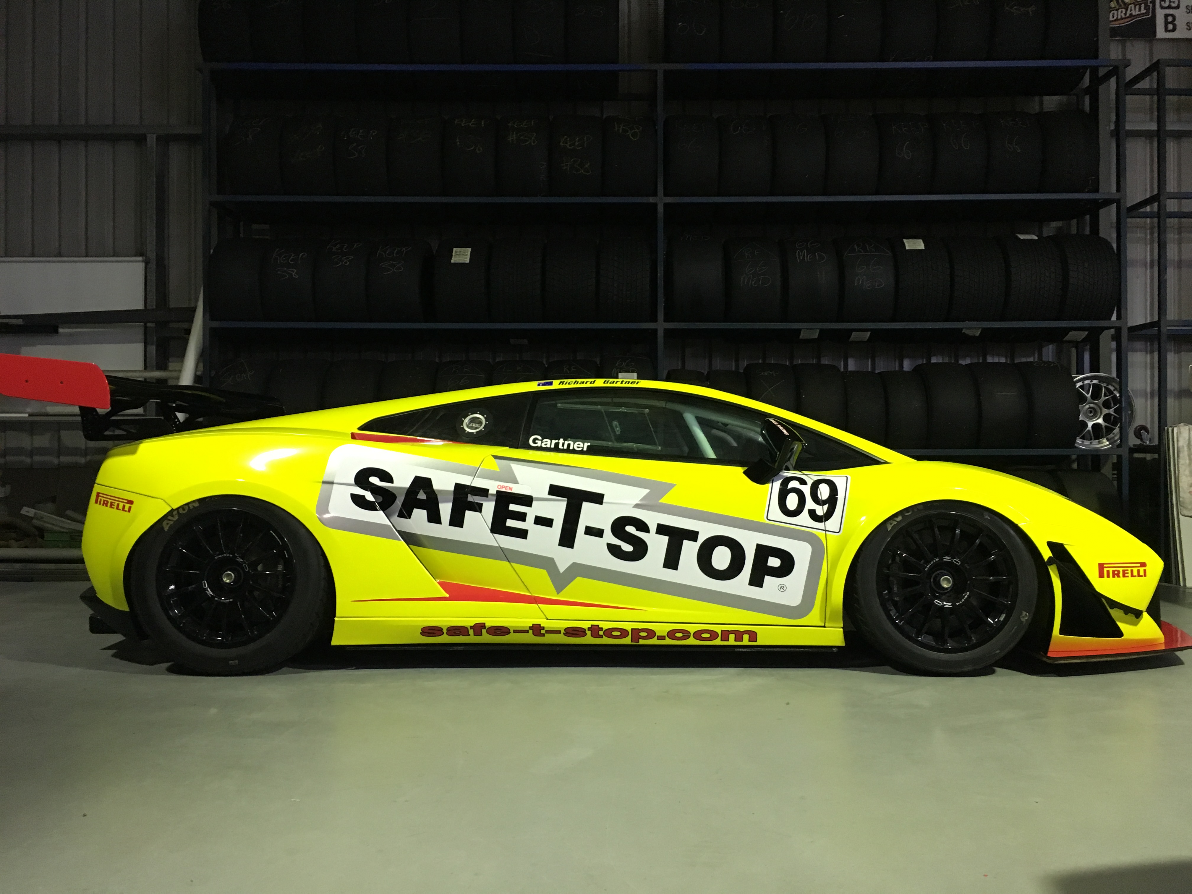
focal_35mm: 29
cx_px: 596
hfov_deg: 61.7
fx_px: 999
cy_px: 447
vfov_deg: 48.2
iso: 200
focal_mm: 4.15
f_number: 2.2
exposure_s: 1/20
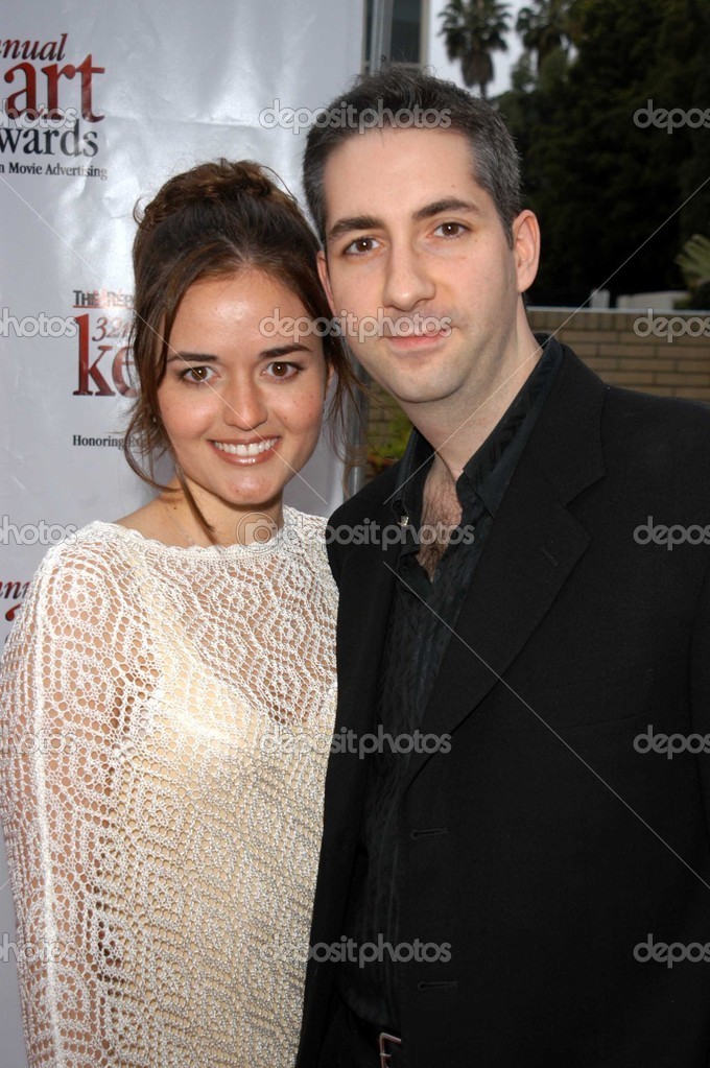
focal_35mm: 51
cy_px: 534
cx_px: 355
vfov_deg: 38.9
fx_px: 1512
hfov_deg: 26.4
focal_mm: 34
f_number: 5.6
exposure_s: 1/60
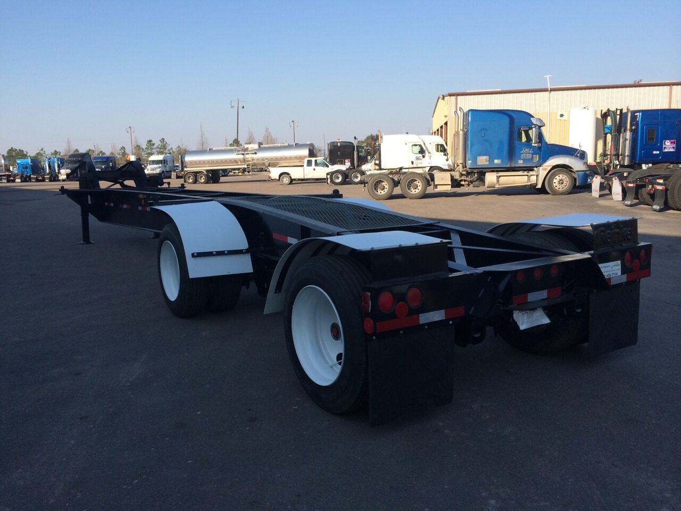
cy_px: 256
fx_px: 590
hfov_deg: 60.0
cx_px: 340
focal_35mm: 30
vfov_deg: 46.8
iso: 32
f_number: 2.2
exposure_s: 1/1282
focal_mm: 4.12
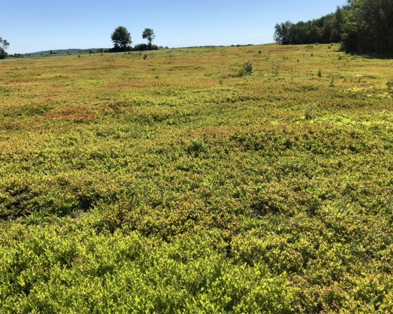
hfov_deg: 58.7
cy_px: 155
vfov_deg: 48.5
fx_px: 349
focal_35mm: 30
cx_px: 184
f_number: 1.8
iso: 20
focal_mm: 3.99
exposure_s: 1/1548
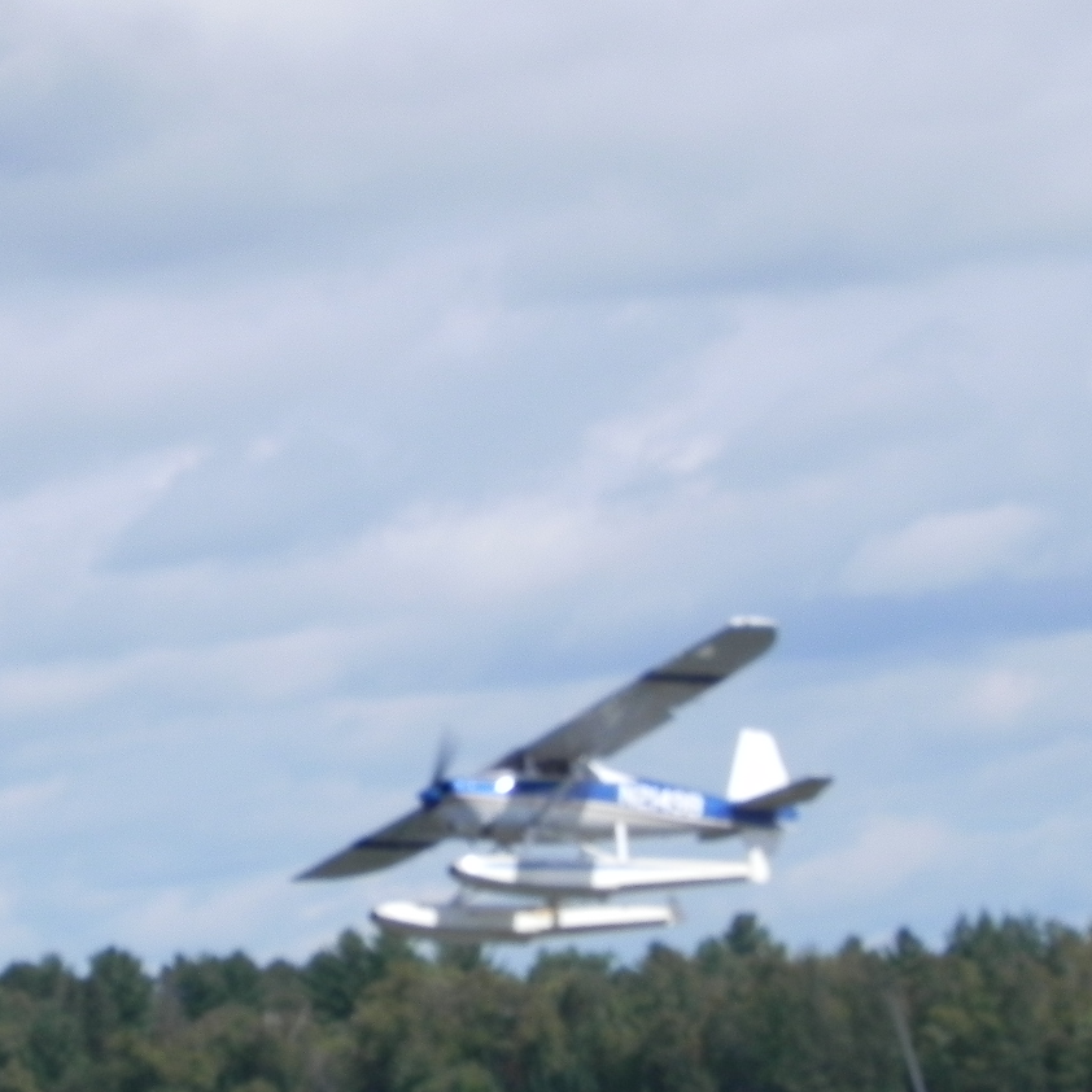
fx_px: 14811
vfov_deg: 4.2
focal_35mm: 415
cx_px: 306
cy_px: 633
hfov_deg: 4.2
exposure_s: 1/475
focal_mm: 44
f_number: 8
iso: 160
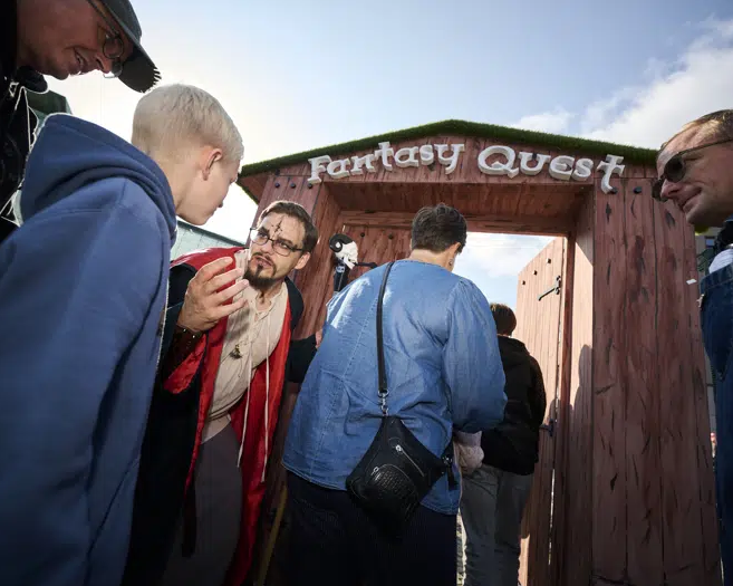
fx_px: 347
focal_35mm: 16
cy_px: 296
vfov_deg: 80.3
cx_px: 374
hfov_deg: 93.1
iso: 160
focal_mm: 14
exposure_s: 1/800
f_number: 4
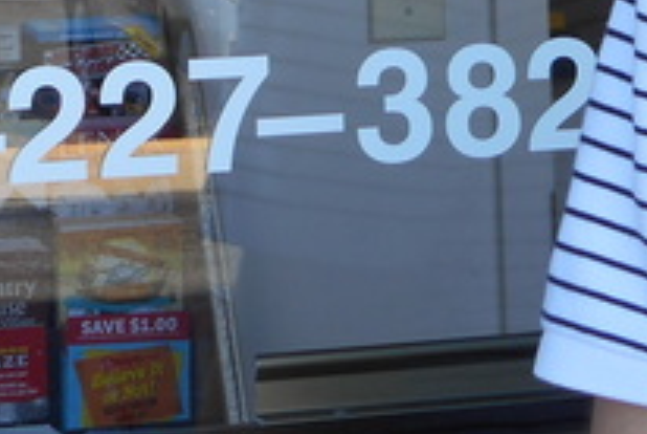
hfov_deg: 7.6
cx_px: 741
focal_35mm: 270
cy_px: -333
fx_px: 4859
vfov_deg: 5.0
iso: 80
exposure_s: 1/60
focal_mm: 12
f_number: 5.3
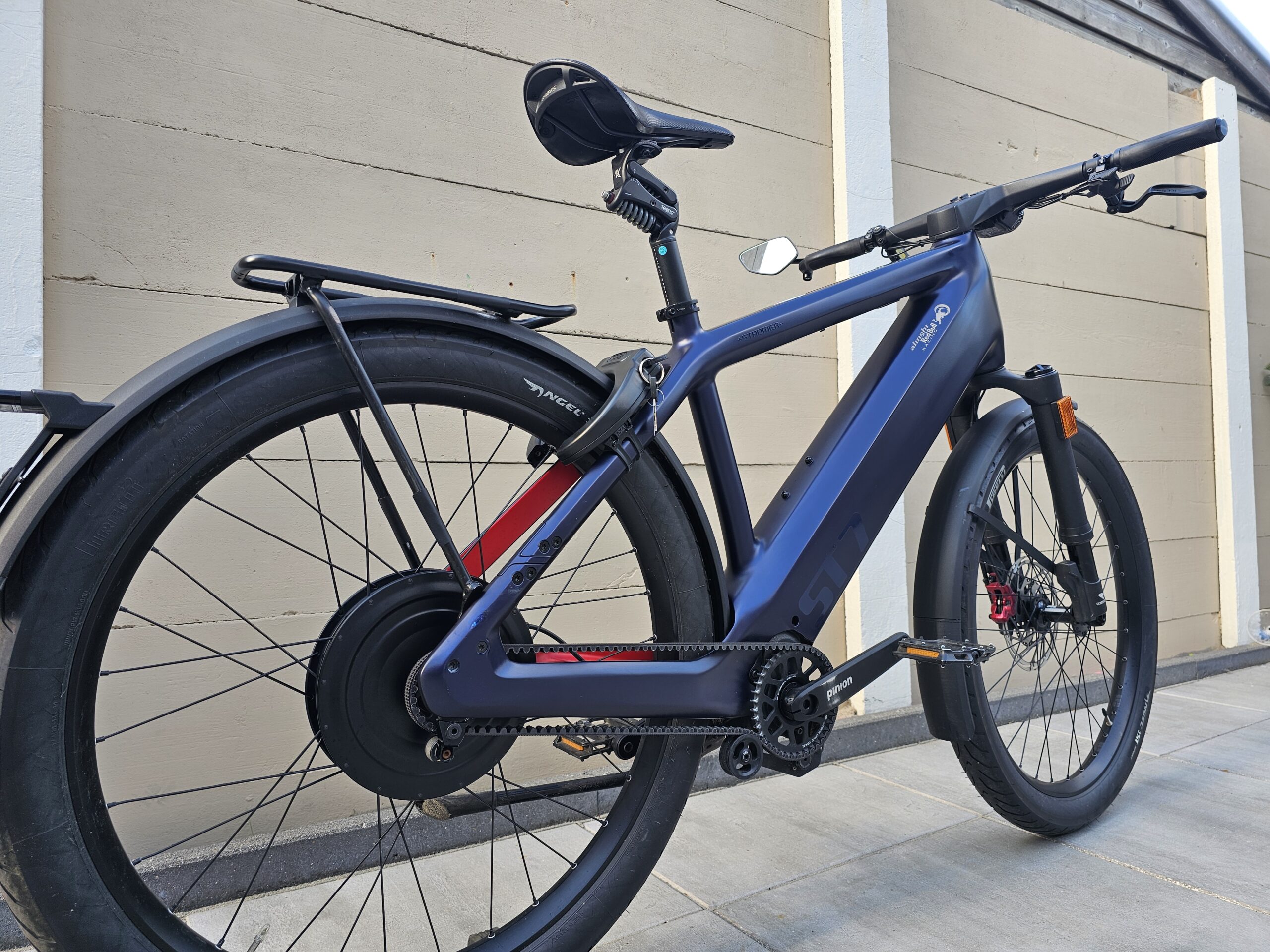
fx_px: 844
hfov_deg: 73.9
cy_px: 476
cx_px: 635
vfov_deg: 58.9
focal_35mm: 23
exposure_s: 1/100
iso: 16
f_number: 1.7
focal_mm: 6.3
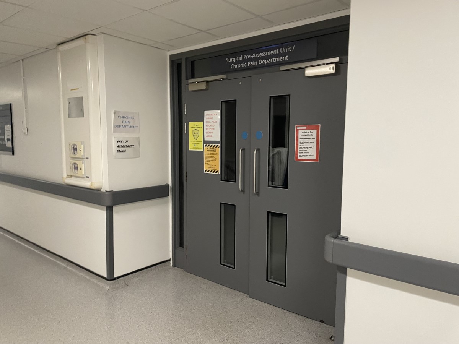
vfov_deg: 53.1
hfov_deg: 67.3
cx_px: 230
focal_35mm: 26
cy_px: 172
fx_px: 345
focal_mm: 4.2
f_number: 1.6
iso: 400
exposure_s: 1/59
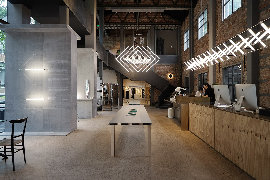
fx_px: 180
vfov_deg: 53.1
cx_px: 135
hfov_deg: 73.7
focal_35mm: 24
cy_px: 90
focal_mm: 24
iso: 250
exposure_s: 1/40
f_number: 4
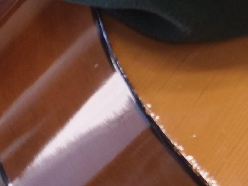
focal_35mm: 379
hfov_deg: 5.1
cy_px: -112
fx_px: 2716
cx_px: 591
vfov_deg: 3.9
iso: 500
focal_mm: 35
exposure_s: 1/125
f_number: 2.8
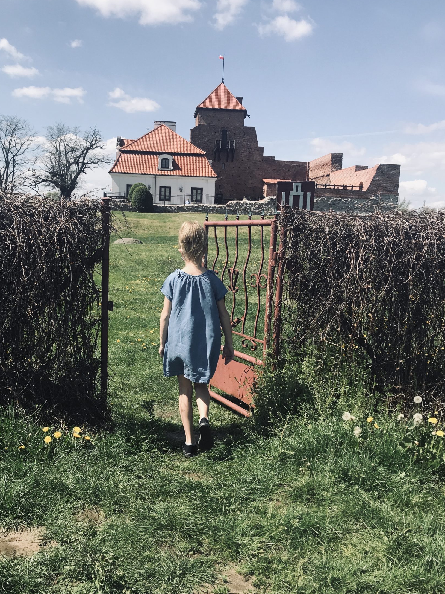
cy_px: 329
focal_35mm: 33
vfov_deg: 55.2
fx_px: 566
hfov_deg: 42.9
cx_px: 194
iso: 20
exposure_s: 1/1880
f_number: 1.8
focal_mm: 3.99
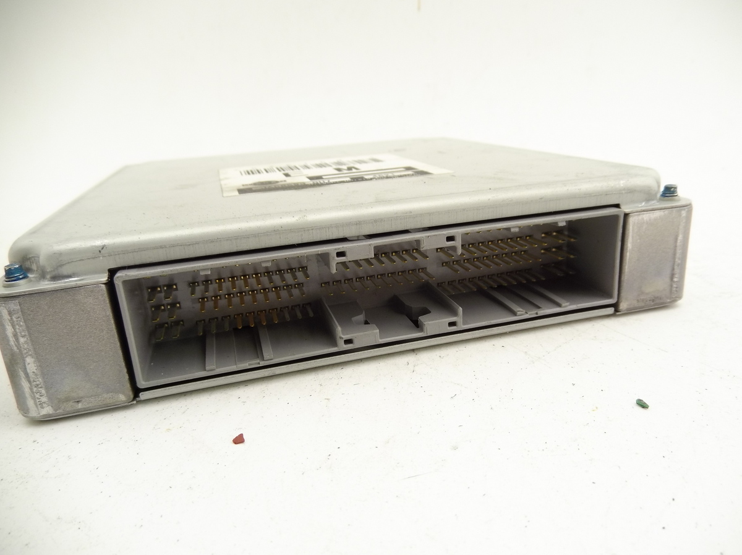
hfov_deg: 69.4
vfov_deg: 54.8
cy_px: 278
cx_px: 371
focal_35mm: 25
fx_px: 535
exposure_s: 1/125
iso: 125
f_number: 3.5
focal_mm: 4.5
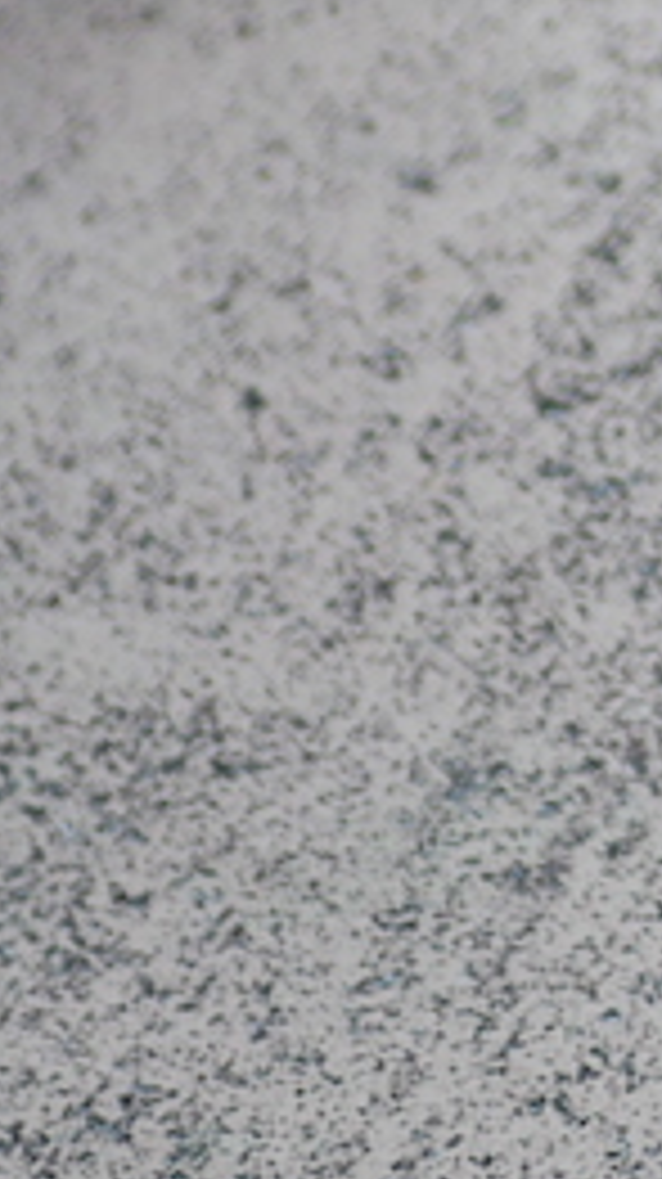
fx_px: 9099
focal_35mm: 291
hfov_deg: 4.1
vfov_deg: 7.3
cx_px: 1621
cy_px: -502
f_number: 1.7
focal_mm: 25
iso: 200
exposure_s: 1/500
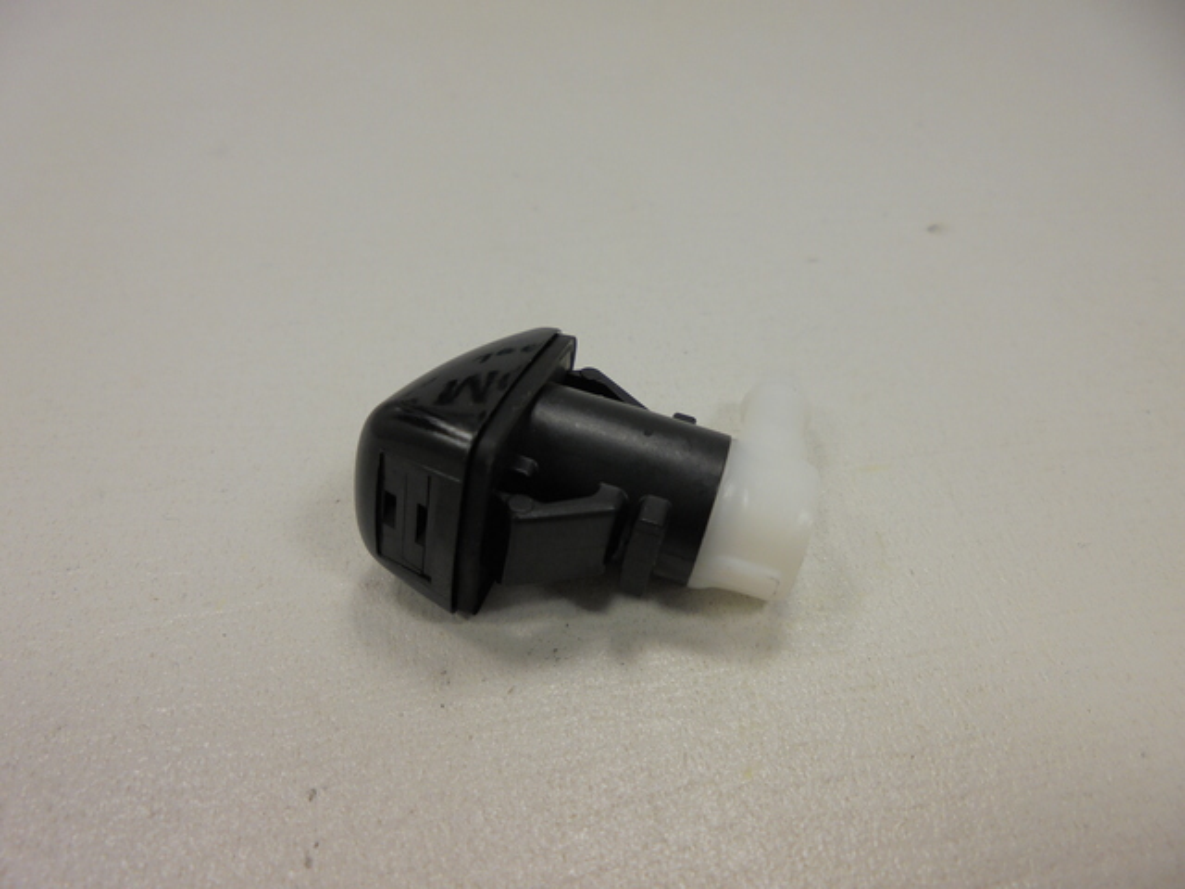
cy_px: 444
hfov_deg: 67.3
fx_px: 890
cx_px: 592
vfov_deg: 53.1
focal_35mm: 26
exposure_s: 1/250
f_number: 3.5
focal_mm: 4.6
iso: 100
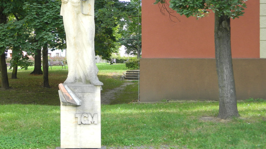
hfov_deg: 32.5
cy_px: 54
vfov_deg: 18.8
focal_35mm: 64
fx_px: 451
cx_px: 83
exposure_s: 1/100
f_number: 3.5
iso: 80
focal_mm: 7.3
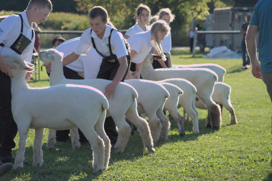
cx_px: 123
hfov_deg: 13.5
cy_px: 85
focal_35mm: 152
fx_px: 1148
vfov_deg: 9.0
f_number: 6.3
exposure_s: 1/160
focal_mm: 92
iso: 100
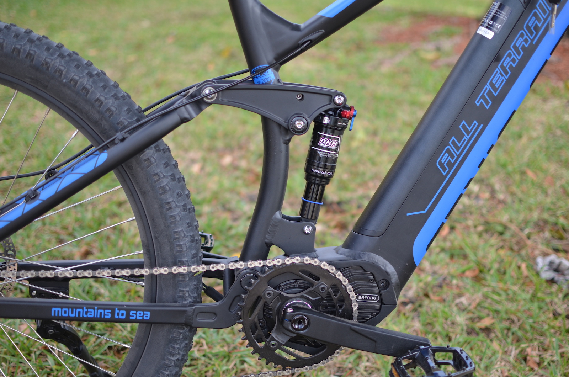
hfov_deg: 37.9
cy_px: 188
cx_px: 284
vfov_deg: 25.6
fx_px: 828
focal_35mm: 52
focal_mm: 35
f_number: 1.8
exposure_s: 1/1600
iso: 250
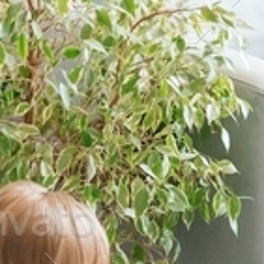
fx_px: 1596
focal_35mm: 185
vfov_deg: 9.3
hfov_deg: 9.4
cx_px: 286
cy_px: 310
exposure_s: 1/500
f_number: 2.5
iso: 2500
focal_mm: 35
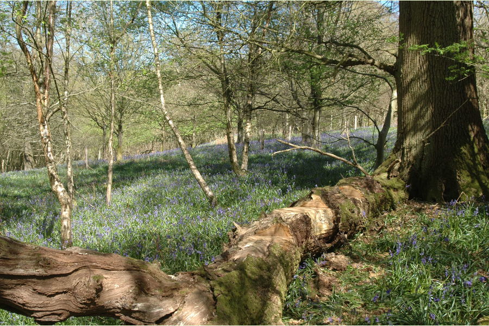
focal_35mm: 42
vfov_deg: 31.9
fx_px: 570
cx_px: 244
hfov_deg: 46.4
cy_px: 163
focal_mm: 28
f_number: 7.1
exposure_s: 1/200
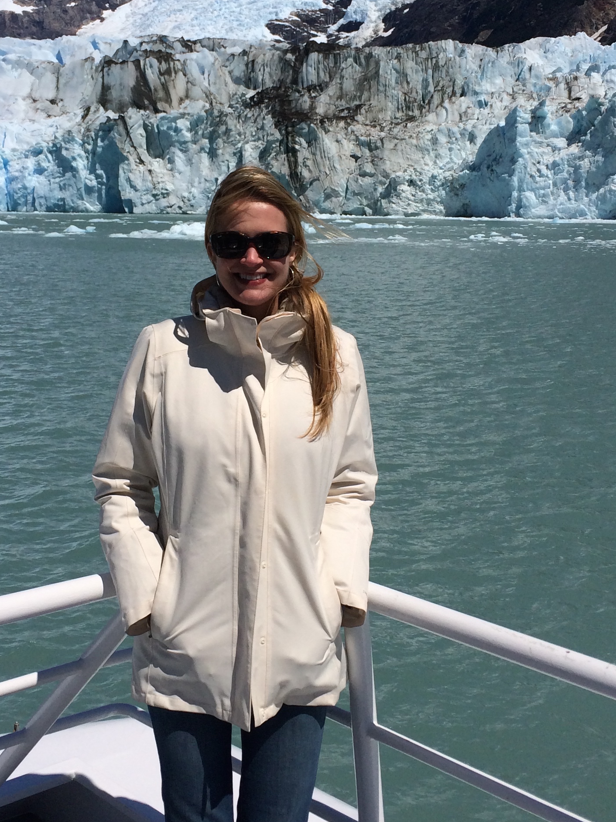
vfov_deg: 36.7
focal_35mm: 52
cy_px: 330
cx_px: 270
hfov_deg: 28.0
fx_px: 1234
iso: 40
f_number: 2.2
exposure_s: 1/10309
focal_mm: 4.12
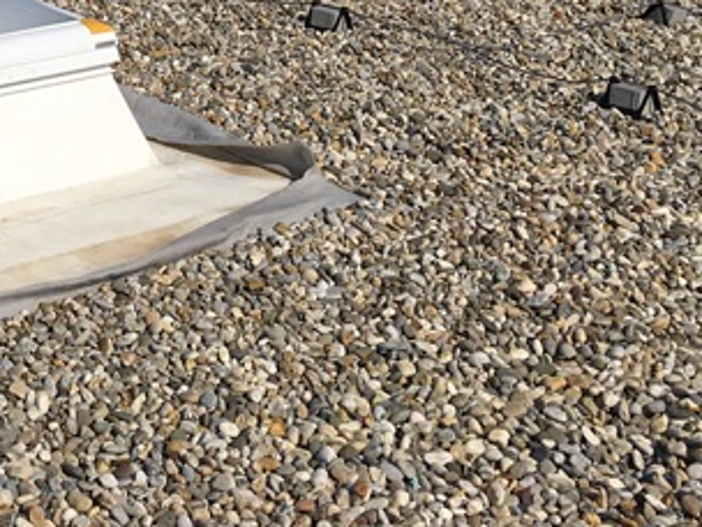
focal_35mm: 77
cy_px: -156
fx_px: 1562
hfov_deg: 24.1
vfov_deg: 17.9
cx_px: -14
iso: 25
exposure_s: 1/5128
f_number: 2.2
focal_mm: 4.15
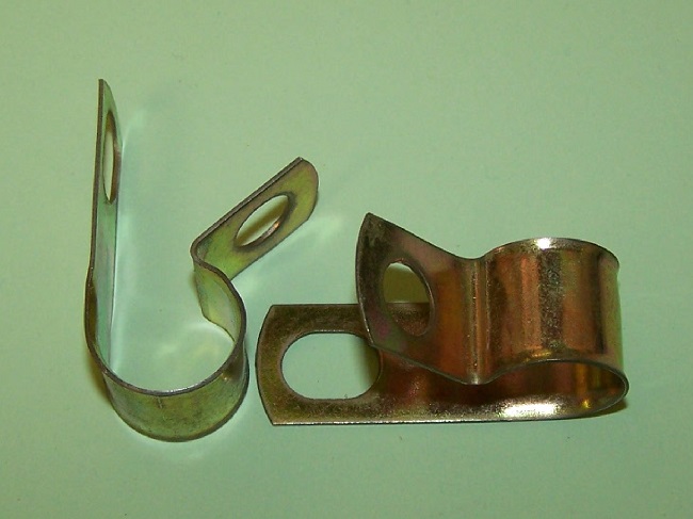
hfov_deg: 49.0
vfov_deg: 37.7
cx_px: 346
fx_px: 760
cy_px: 260
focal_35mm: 38
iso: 80
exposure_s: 1/60
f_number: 2.8
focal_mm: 6.3
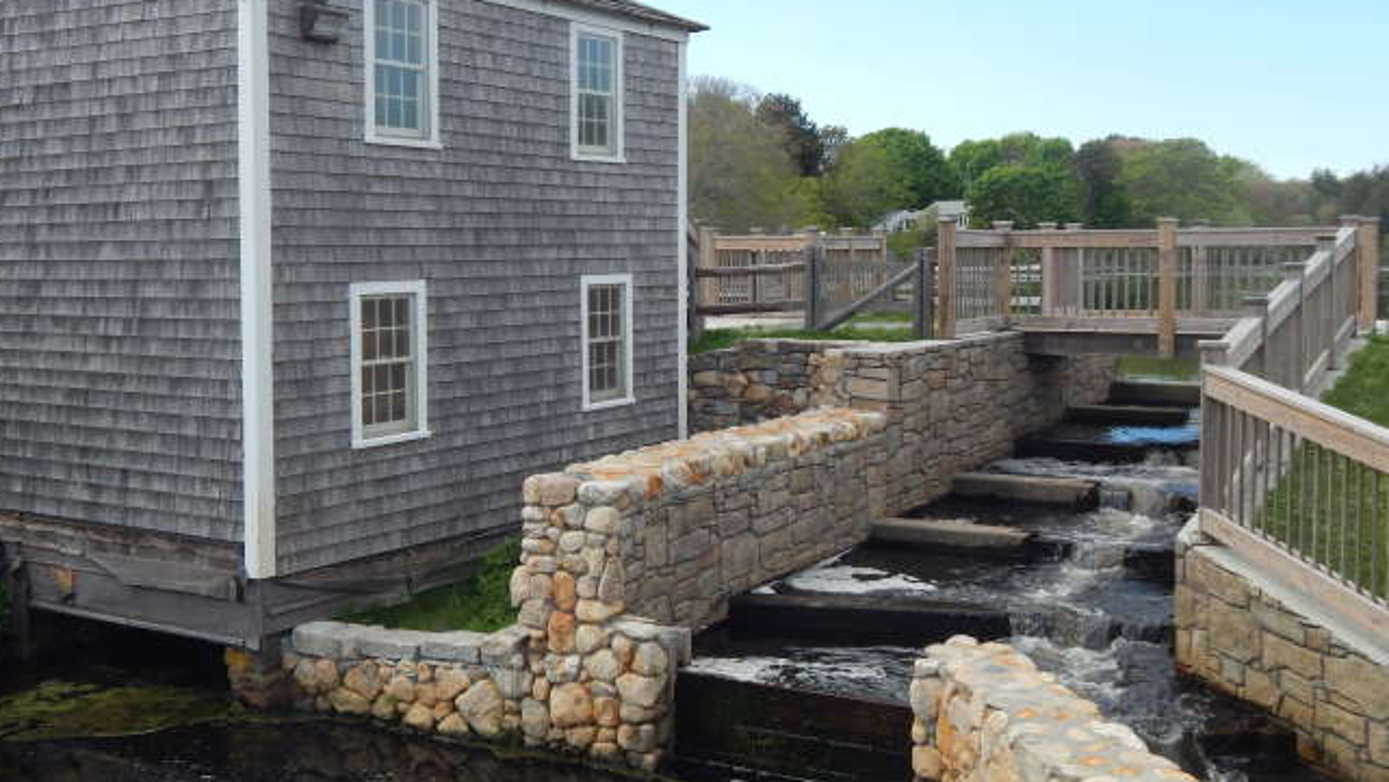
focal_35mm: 42
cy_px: 344
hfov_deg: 48.3
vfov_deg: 28.3
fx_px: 1547
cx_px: 689
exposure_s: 1/640
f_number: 3.4
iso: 125
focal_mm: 6.8
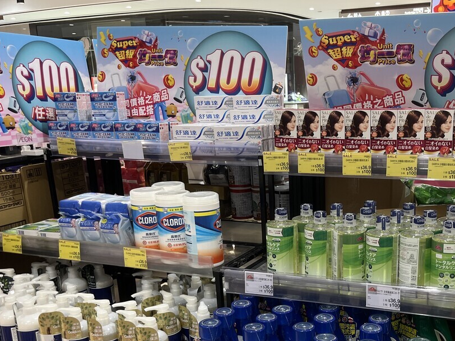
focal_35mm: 41
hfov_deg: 45.0
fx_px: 539
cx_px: 310
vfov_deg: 34.5
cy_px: 250
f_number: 1.6
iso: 80
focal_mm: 5.1
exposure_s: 1/100
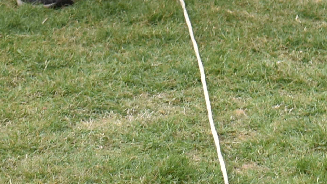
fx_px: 2393
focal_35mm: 276
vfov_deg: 4.2
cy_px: -499
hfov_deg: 7.7
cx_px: 503
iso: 500
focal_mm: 28
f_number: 4.2
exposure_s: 1/1000
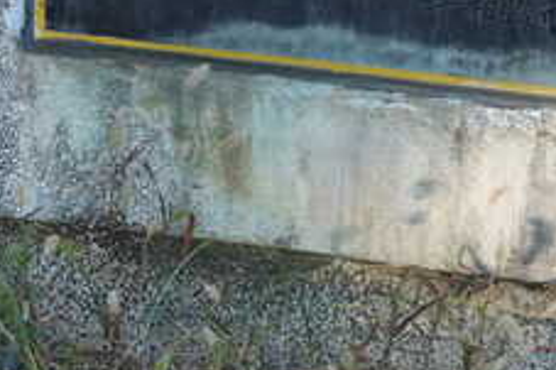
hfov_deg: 8.3
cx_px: 56
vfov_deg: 5.4
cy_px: -388
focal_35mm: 248
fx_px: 3827
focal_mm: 20.26
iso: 160
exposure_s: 1/60
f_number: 4
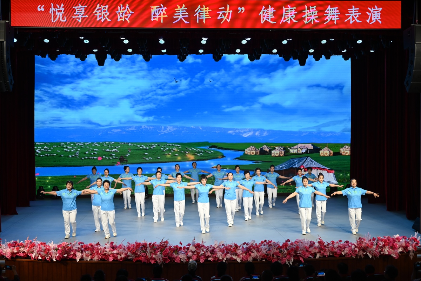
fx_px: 597
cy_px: 140
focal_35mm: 51
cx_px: 210
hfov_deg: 38.9
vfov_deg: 26.5
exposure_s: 1/160
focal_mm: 51
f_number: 5.6
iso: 400
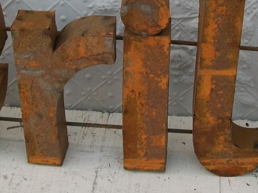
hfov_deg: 21.8
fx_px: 671
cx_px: 121
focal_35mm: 90
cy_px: -11
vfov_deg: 16.0
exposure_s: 1/80
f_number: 2.7
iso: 80
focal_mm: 6
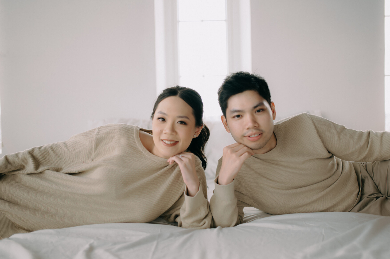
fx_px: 433
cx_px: 209
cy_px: 138
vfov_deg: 33.3
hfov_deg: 48.5
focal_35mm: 40
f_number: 1.4
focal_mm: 35
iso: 160
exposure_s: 1/250
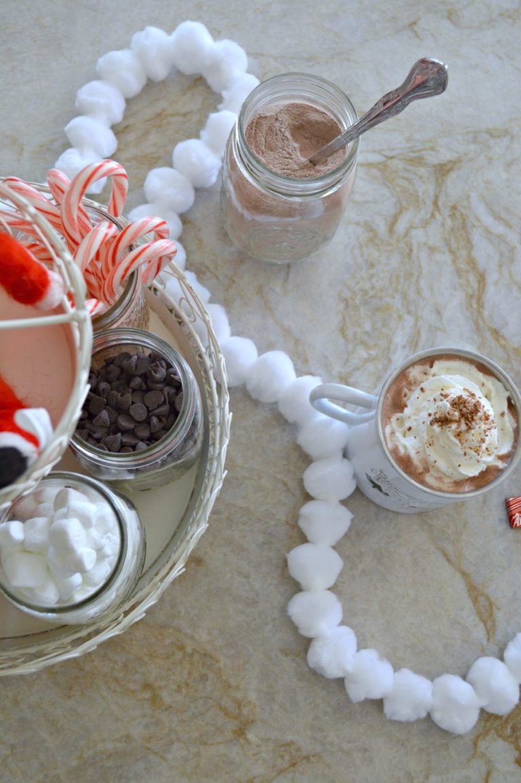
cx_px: 260
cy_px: 392
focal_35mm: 39
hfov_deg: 34.1
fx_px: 848
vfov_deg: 49.6
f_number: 4.2
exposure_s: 1/30
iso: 400
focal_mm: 26
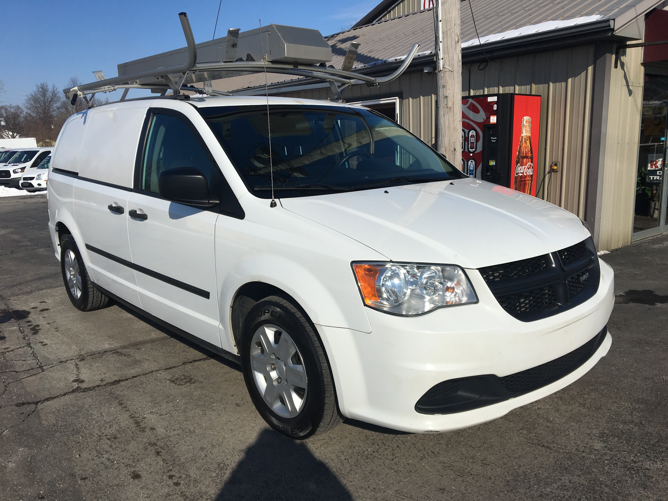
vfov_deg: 48.2
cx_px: 334
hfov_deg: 61.7
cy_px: 250
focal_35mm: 29
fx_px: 560
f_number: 2.2
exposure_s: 1/4525
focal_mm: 4.15
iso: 25
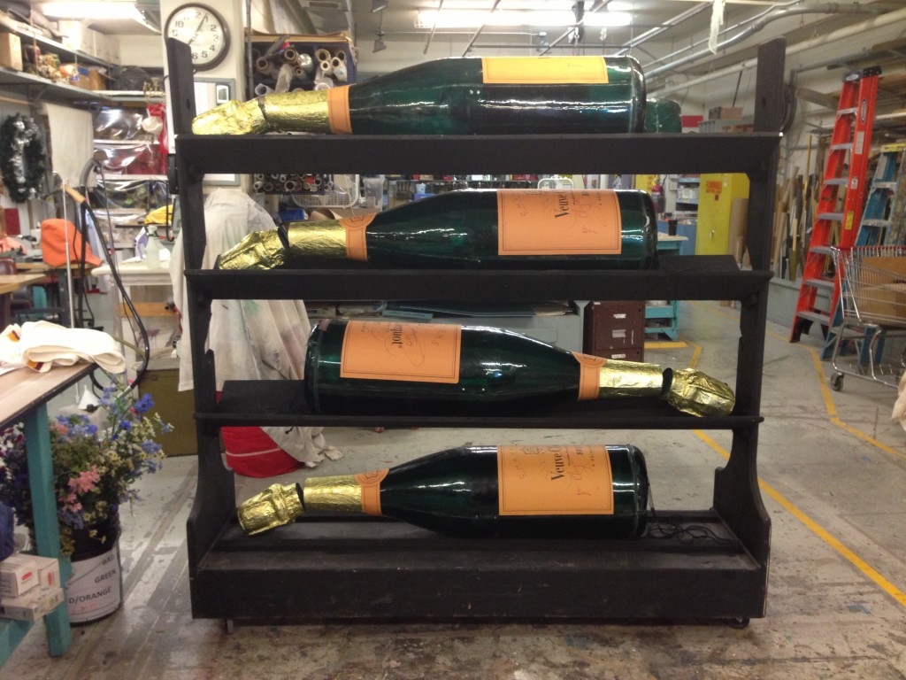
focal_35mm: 33
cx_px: 453
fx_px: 864
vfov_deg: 42.9
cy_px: 340
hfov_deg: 55.4
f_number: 2.4
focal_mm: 4.13
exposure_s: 1/20
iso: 200
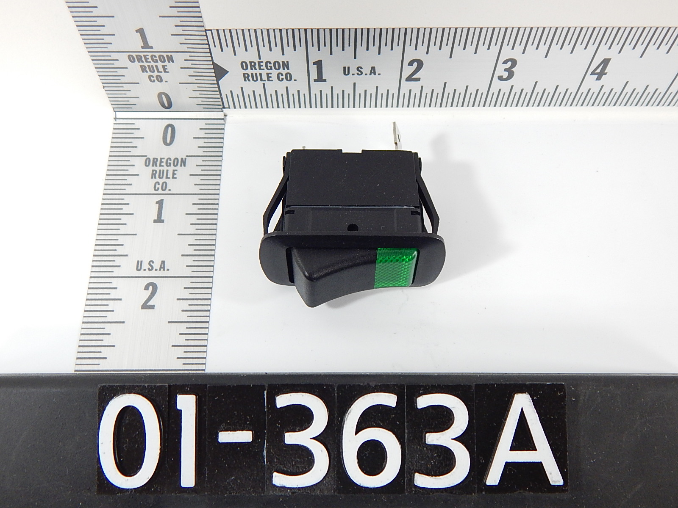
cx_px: 339
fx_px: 666
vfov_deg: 41.8
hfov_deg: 54.0
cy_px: 254
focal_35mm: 34
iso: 280
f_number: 3.3
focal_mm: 6.1
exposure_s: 1/30
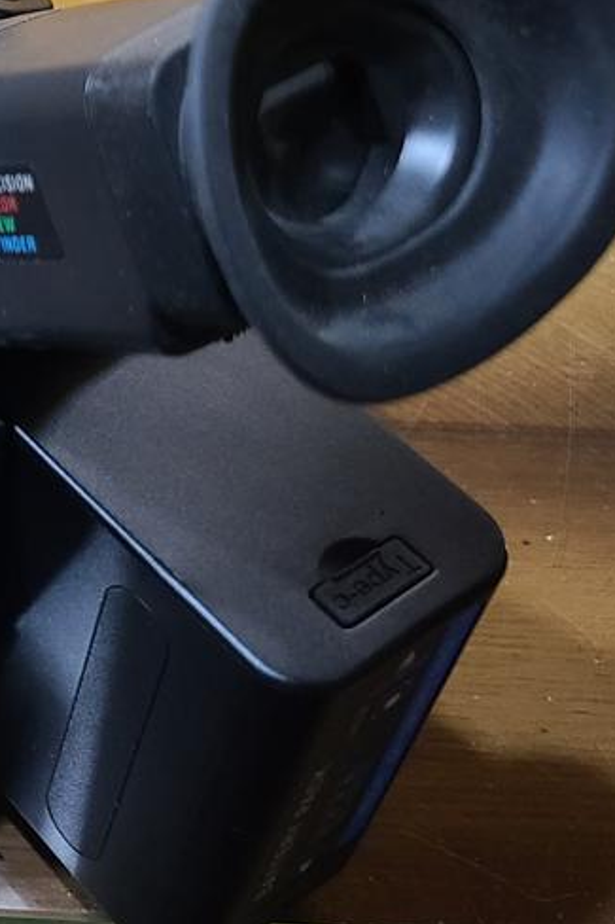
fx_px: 1821
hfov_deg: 16.9
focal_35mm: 71
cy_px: 144
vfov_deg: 27.7
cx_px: -373
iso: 500
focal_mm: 5.4
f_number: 1.8
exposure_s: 1/40
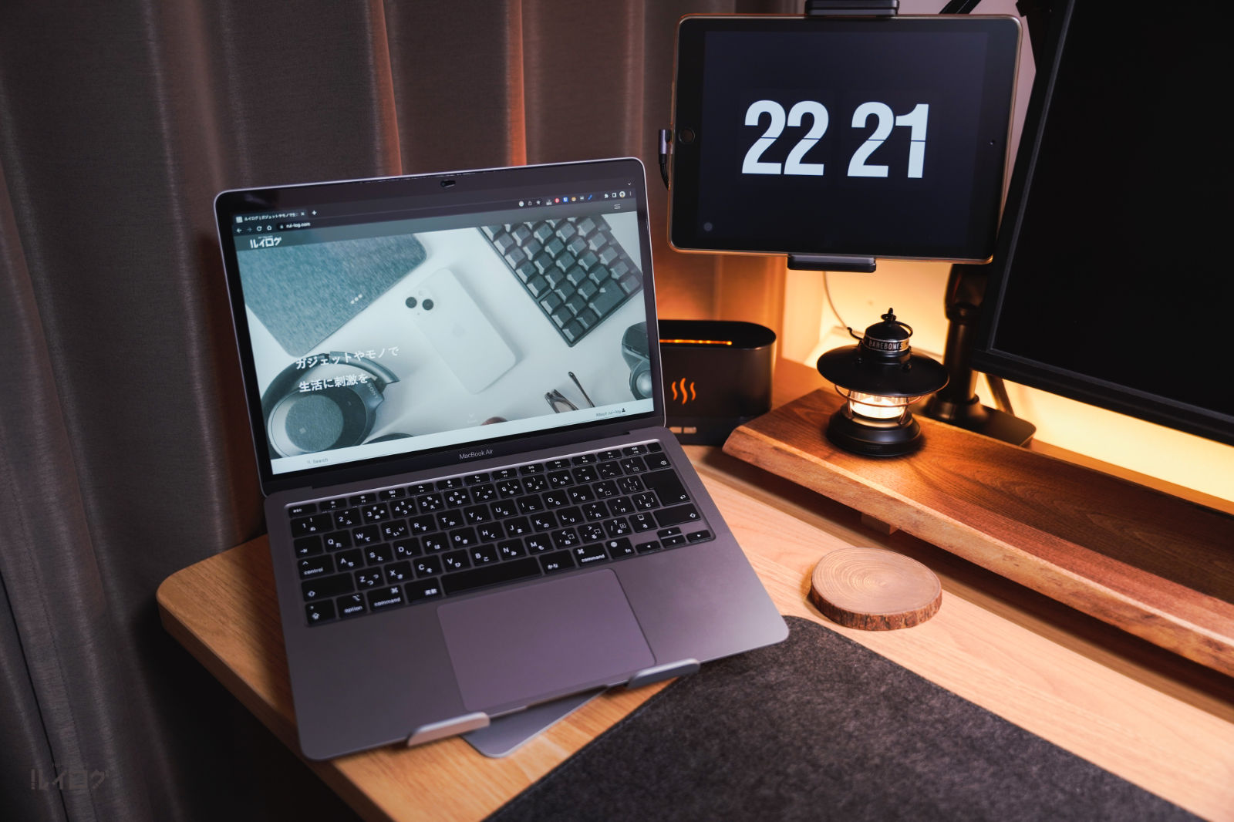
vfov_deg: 43.1
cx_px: 617
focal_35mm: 30
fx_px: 1042
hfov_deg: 61.3
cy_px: 411
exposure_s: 1/40
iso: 320
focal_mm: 30.4
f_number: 2.8
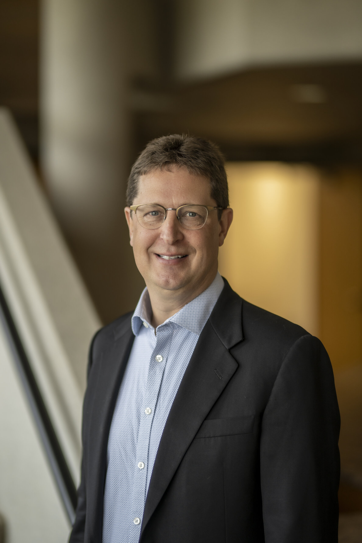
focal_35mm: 85
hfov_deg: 16.1
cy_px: 272
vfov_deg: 23.9
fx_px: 1282
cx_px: 181
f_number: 1.4
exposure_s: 1/400
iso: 200
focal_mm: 85
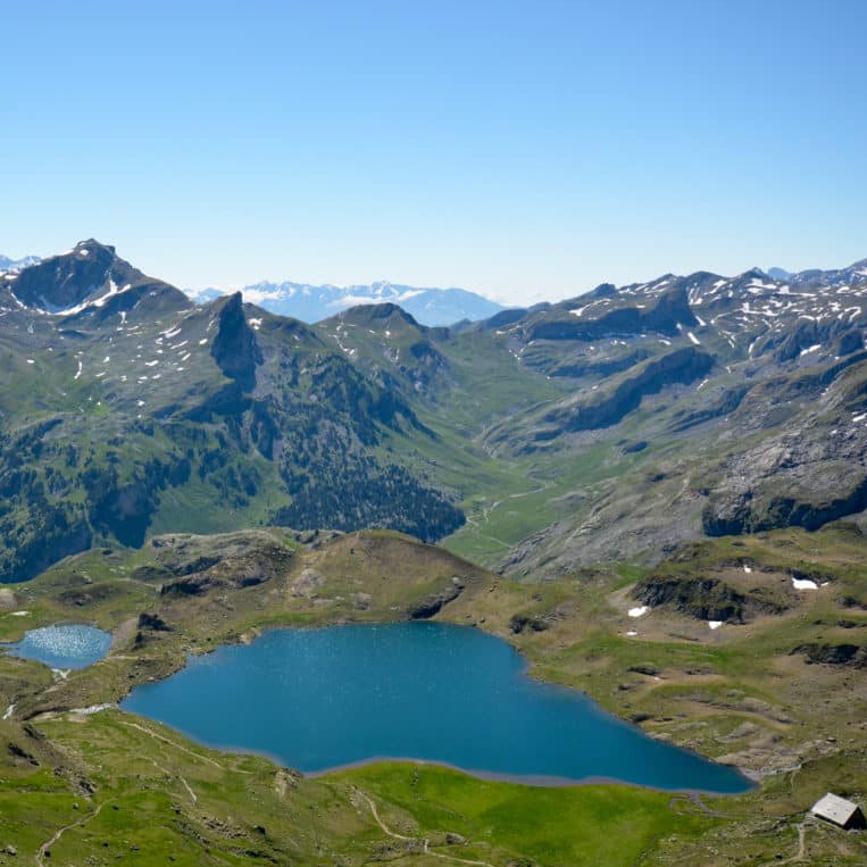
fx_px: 1105
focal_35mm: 39
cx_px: 210
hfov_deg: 41.5
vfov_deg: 42.8
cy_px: 434
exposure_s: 1/200
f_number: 7.1
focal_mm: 20
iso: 200
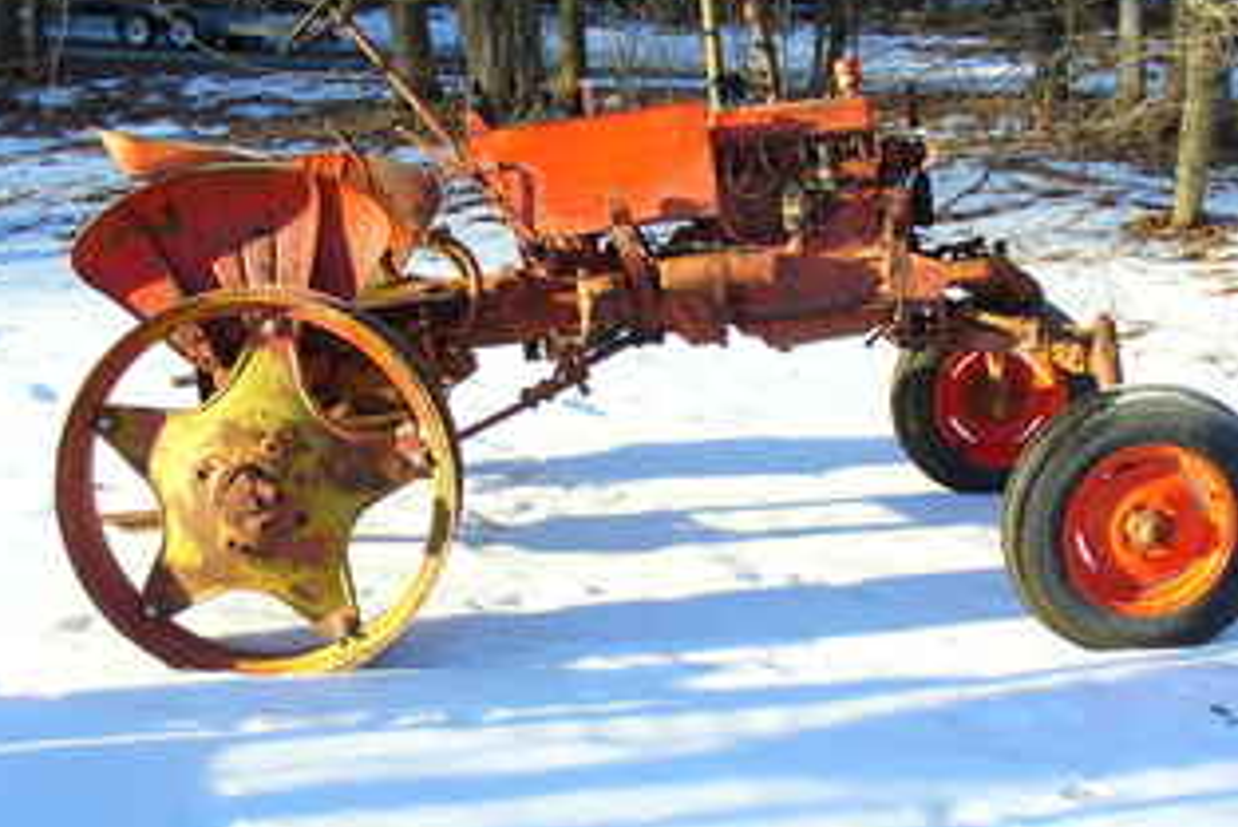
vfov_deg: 28.1
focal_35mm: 48
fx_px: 1651
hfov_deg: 41.1
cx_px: 657
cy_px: 451
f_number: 2.9
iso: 80
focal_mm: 7
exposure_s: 1/250
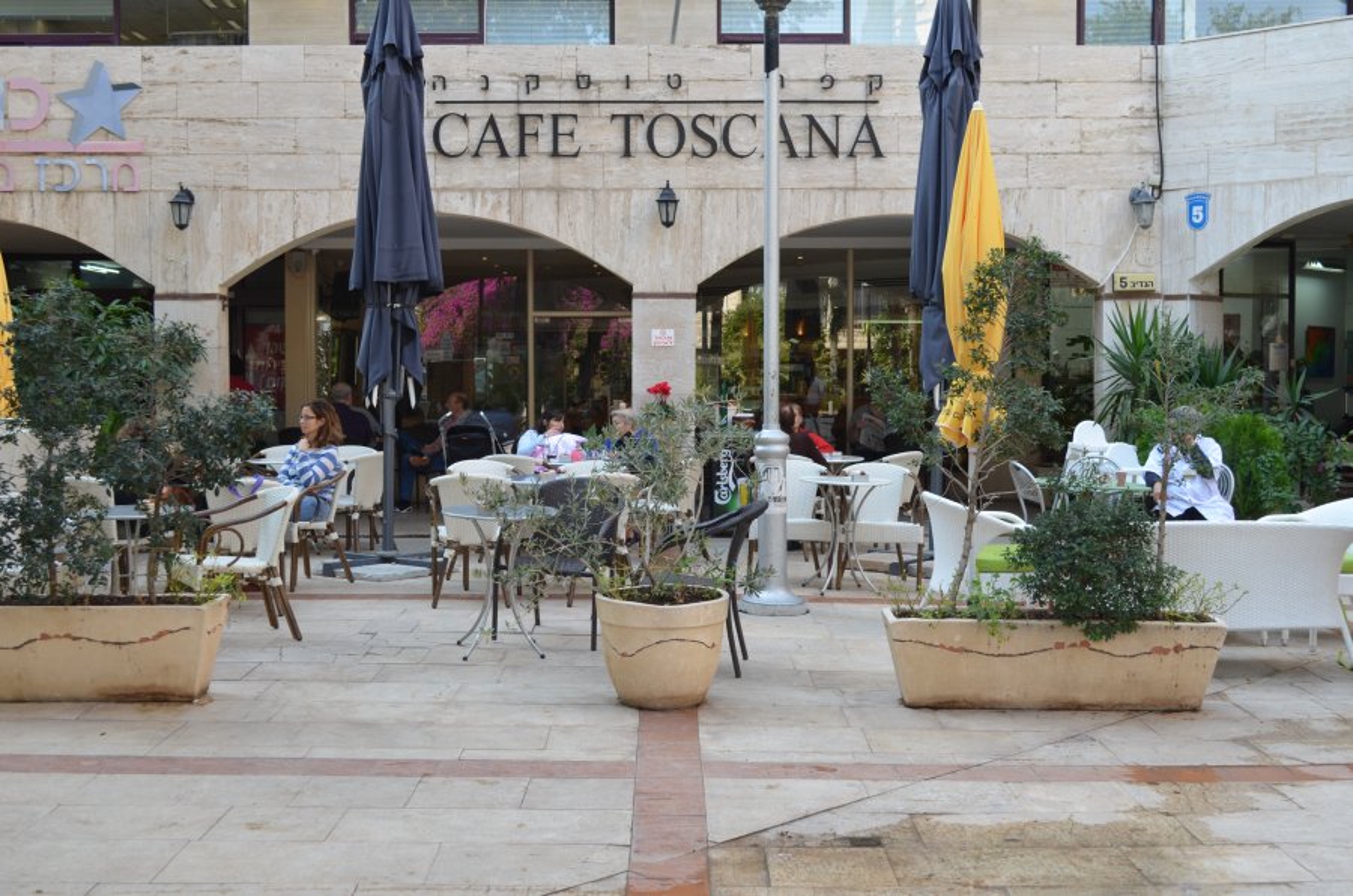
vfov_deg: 30.7
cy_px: 448
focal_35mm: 44
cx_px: 676
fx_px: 1631
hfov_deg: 45.0
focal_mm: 29
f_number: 8
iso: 200
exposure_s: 1/60
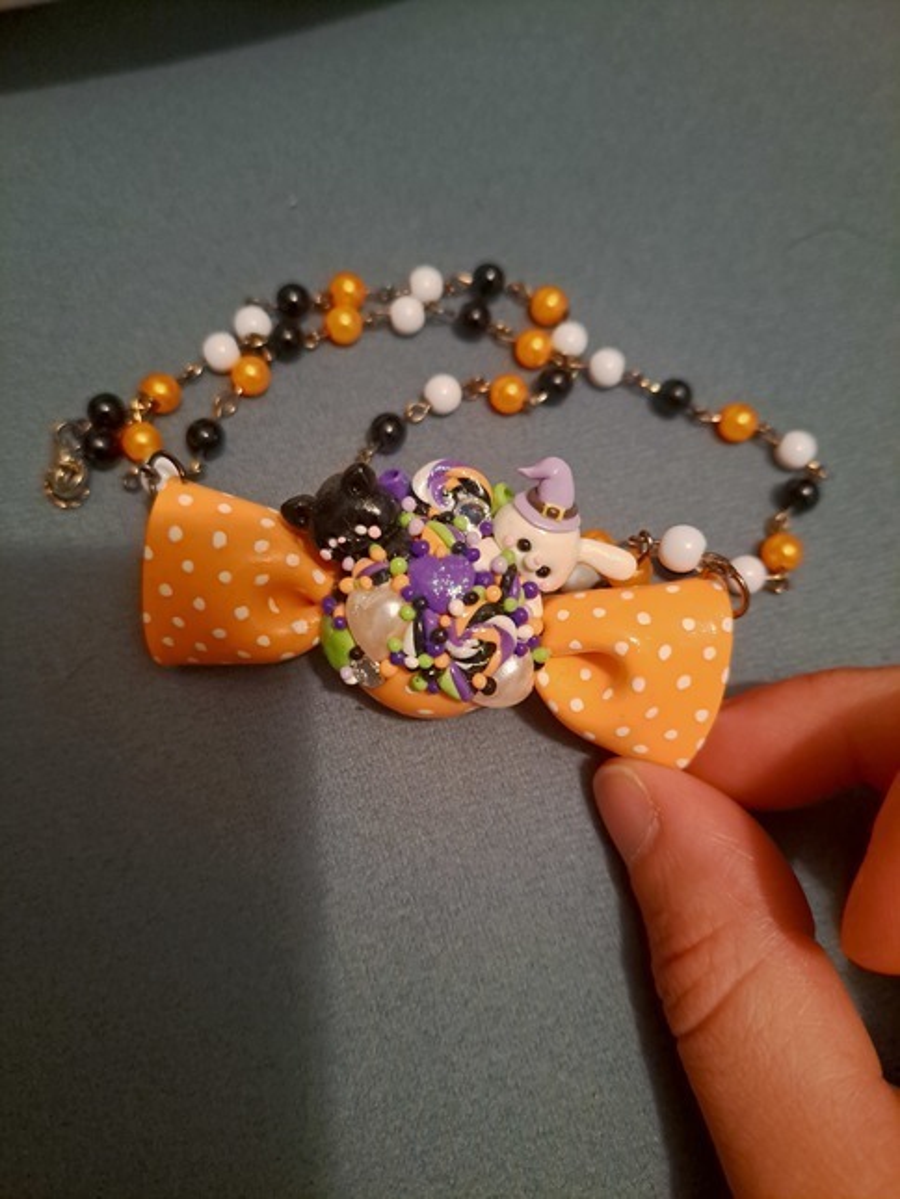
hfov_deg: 56.8
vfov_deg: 71.6
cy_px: 600
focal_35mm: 24
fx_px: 832
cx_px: 450
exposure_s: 1/20
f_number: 1.8
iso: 1000
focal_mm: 5.23
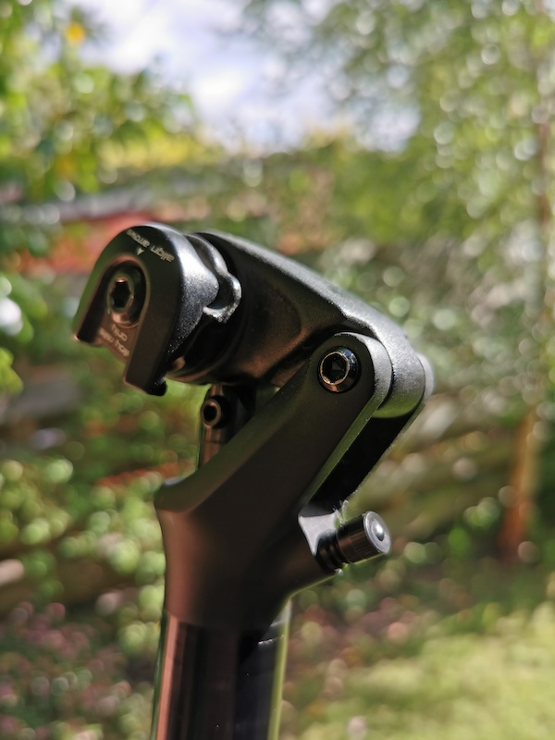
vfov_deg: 65.3
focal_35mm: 27
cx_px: 278
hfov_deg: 51.4
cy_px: 370
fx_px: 577
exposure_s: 1/929
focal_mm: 5.56
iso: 50
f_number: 1.6
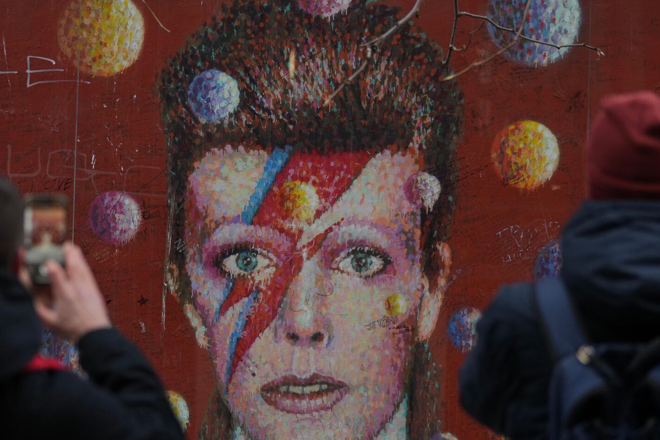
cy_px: 243
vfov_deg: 14.4
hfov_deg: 21.5
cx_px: 308
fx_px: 1741
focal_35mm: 95
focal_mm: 77
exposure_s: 1/1000
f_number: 2.8
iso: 500
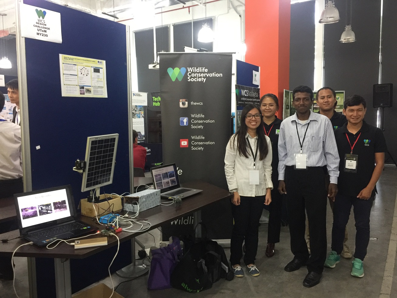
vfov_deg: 48.2
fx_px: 333
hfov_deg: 61.7
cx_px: 198
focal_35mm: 29
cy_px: 149
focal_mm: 4.15
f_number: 2.2
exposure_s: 1/17
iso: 160
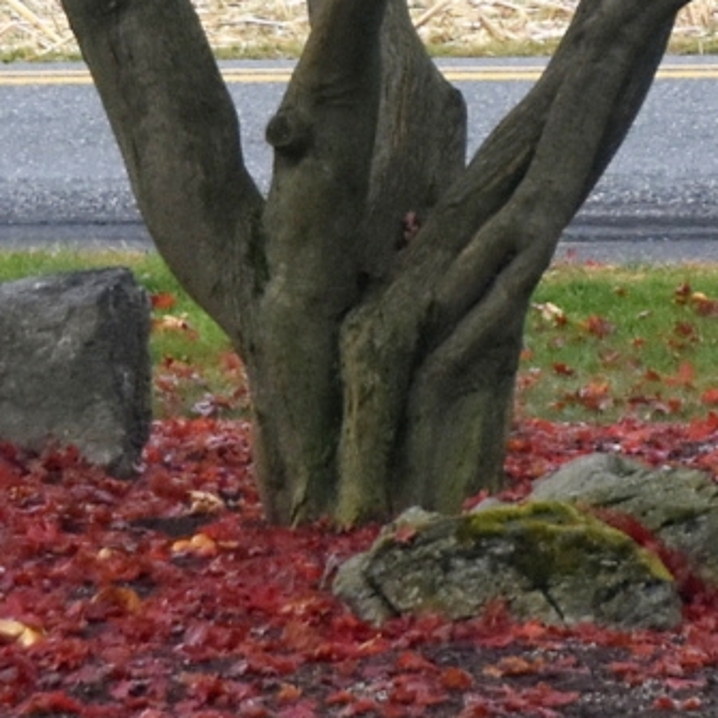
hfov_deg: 2.8
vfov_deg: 2.8
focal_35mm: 621
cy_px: -628
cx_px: 549
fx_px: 14573
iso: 640
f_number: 8
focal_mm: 86
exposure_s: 1/500
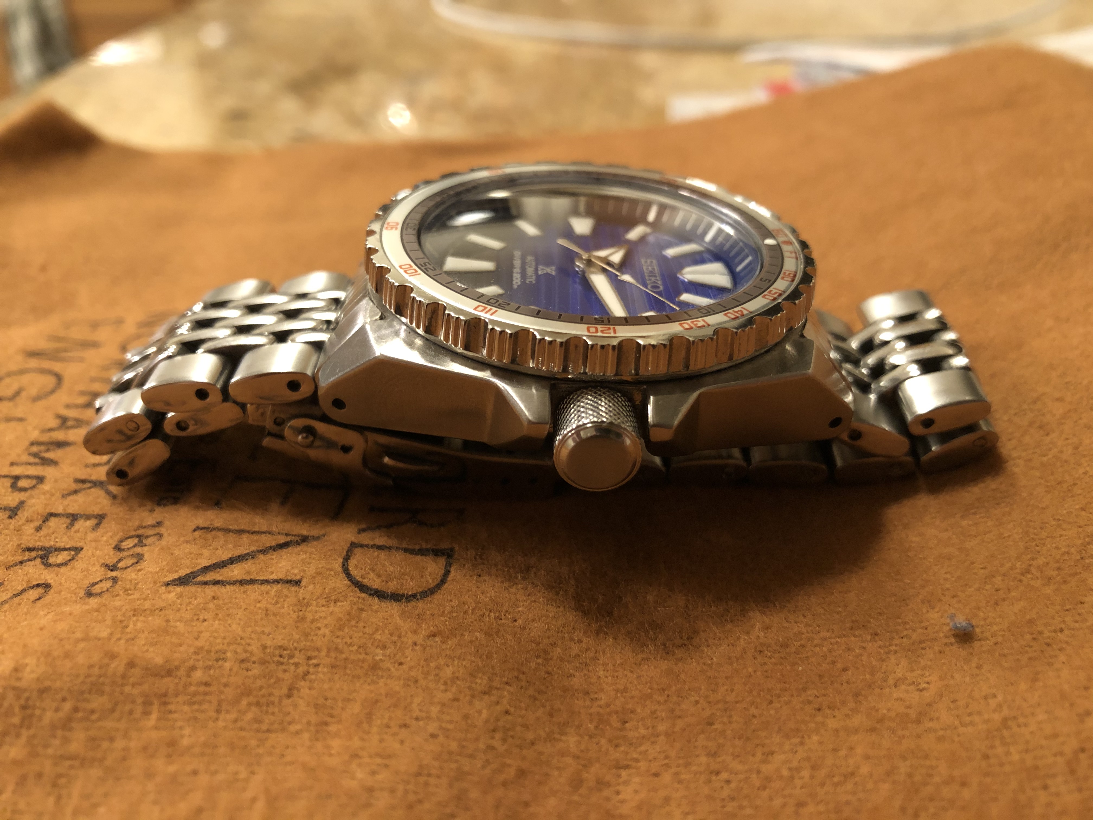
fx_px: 884
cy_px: 410
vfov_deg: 49.7
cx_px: 546
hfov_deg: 63.4
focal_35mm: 28
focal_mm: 3.99
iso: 80
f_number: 1.8
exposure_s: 1/7
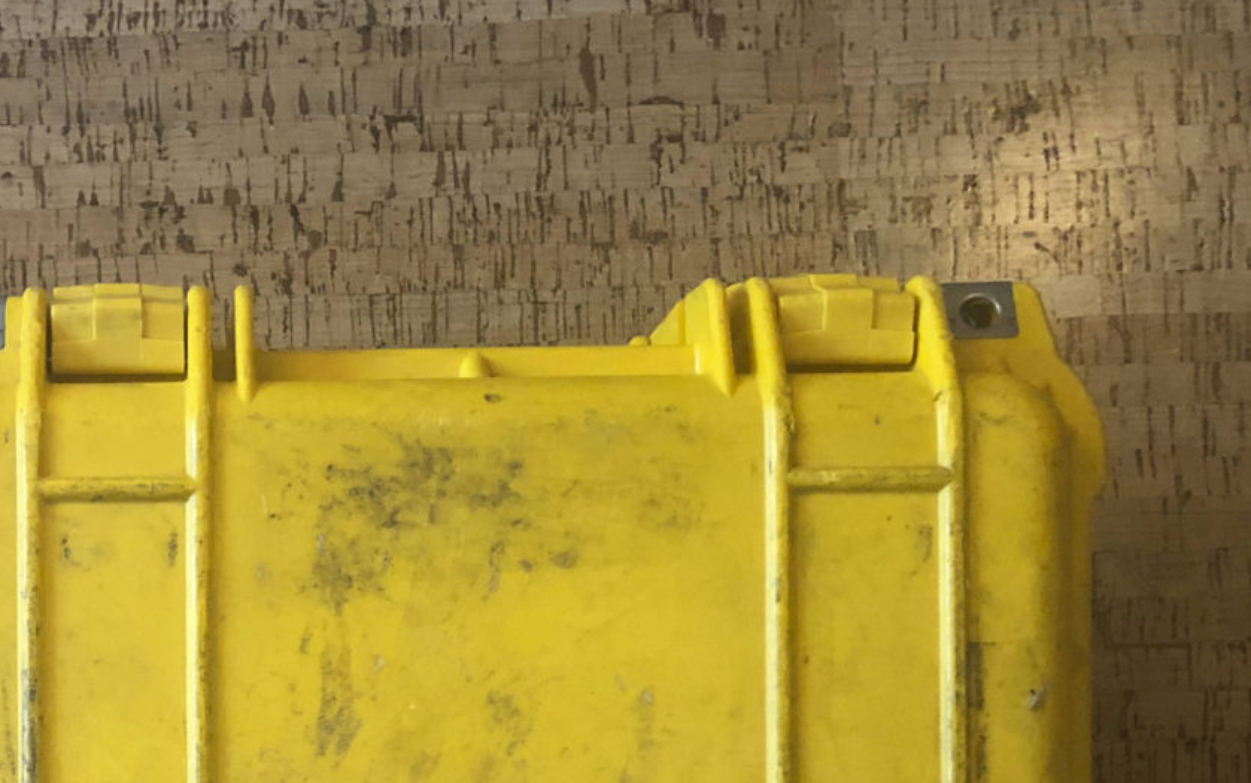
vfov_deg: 21.8
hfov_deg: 33.8
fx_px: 1944
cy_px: 826
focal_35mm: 57
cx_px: 130
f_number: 1.8
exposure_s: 1/11
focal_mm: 3.99
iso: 100
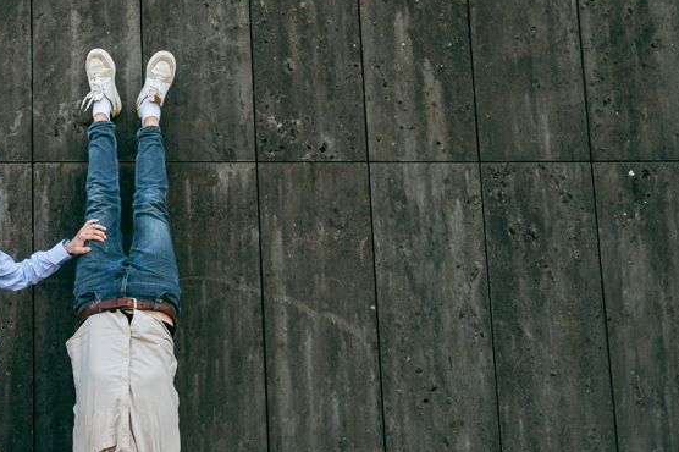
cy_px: 357
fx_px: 2036
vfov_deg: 12.6
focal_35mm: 108
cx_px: 13
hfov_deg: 18.5
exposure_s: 1/2000
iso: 500
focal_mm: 50
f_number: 3.2
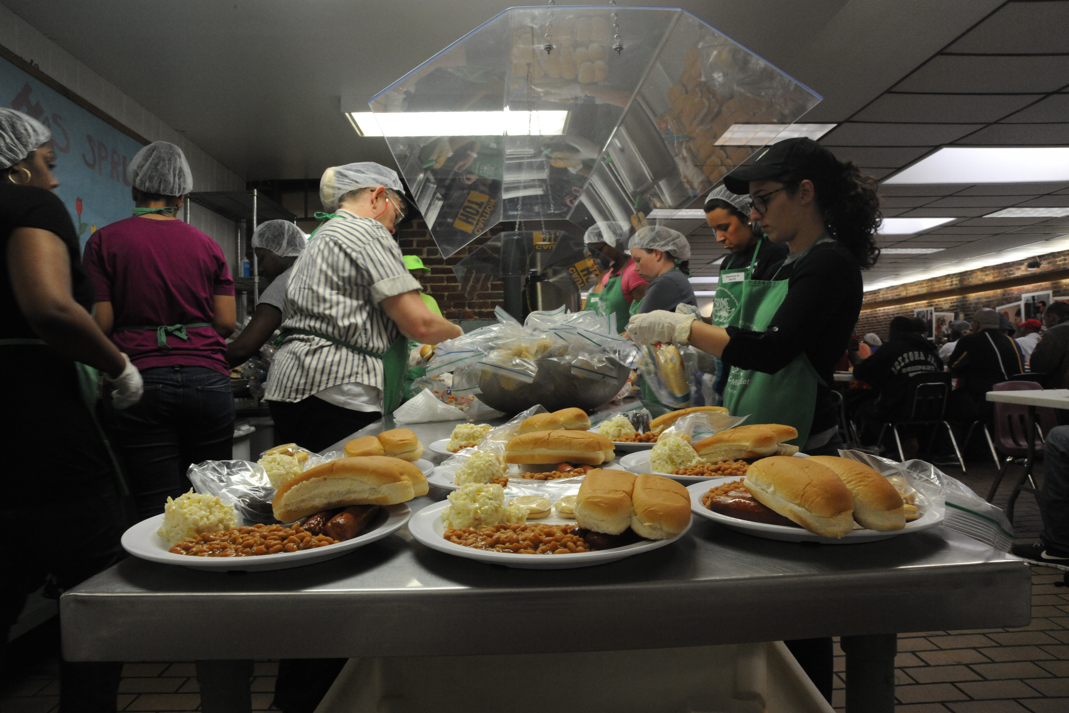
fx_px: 713
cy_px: 356
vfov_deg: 53.1
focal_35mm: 24
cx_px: 534
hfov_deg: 73.7
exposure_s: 1/25
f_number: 16
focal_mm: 24
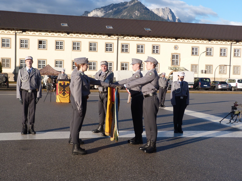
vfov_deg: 26.6
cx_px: 121
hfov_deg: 34.9
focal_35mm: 55
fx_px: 385
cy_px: 90
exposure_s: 1/250
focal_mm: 10
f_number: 5
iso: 80
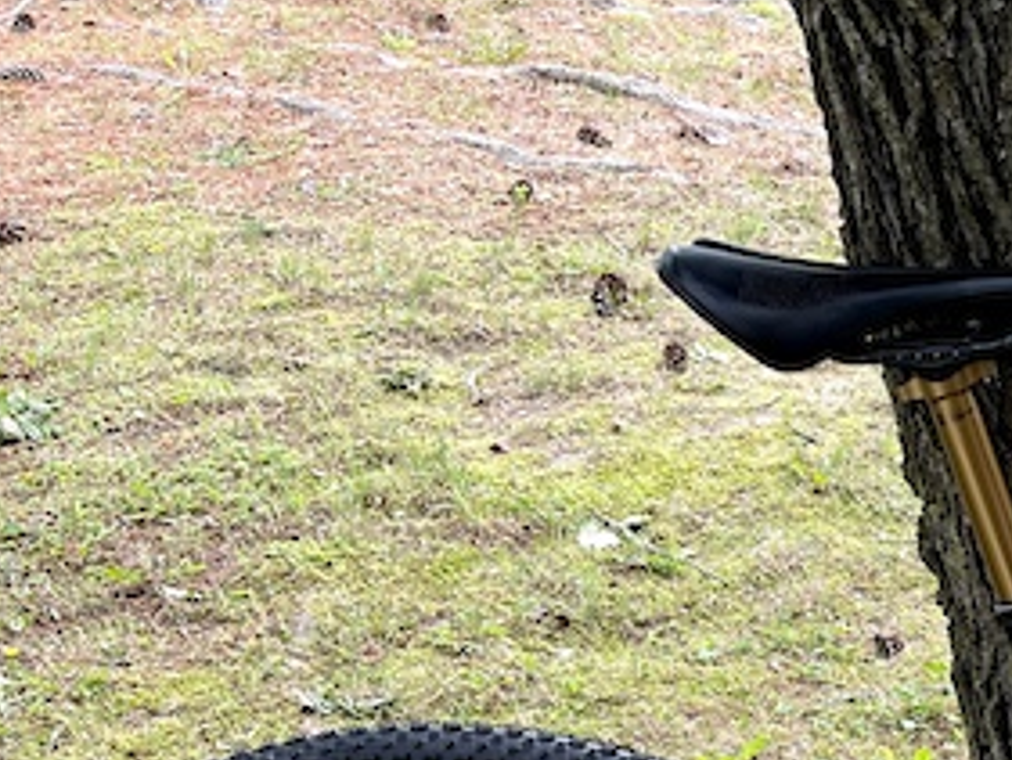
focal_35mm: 74
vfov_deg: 18.2
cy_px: 1066
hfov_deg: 23.2
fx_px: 2164
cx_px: 1325
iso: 50
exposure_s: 1/121
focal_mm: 5.1
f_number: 1.6
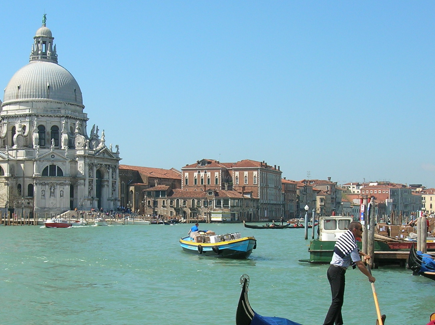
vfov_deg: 24.3
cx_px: 201
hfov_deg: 32.2
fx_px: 753
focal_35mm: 60
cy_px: 200
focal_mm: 6.4
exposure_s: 1/309
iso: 50
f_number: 5
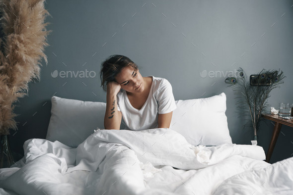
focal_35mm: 35
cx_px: 146
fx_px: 285
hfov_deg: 54.4
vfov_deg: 37.9
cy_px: 98
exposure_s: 1/125
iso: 1100
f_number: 2.2
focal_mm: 35
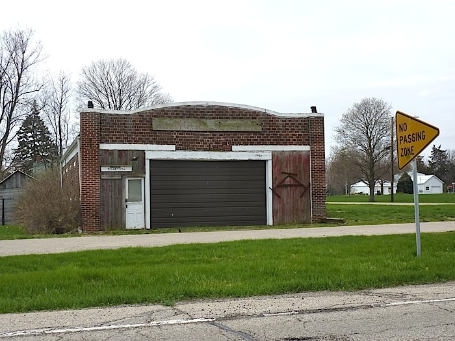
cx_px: 216
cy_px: 162
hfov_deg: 39.6
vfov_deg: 30.3
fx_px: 631
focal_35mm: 48
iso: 125
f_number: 5
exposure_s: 1/500
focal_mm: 6.9
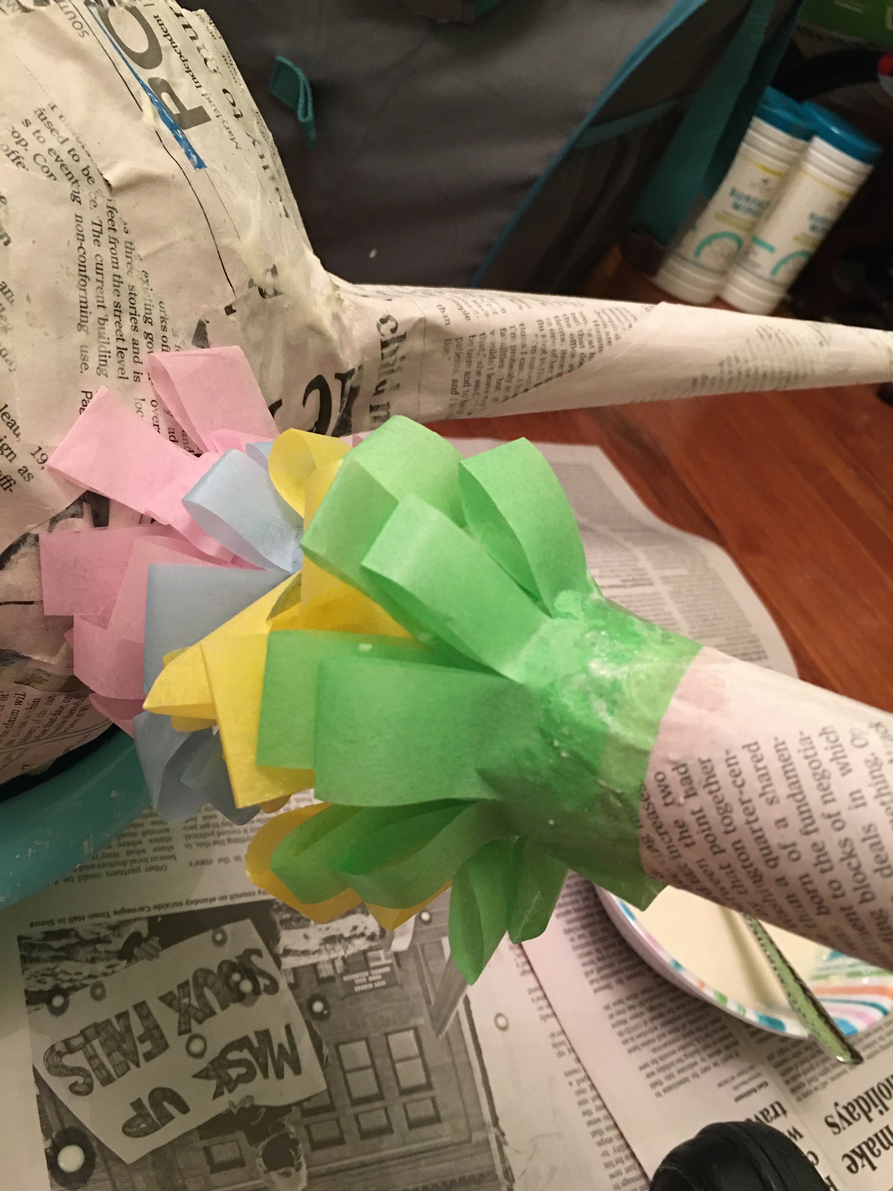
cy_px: 596
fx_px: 997
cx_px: 446
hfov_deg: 48.2
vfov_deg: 61.7
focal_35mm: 29
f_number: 2.2
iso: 100
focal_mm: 4.15
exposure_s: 1/15
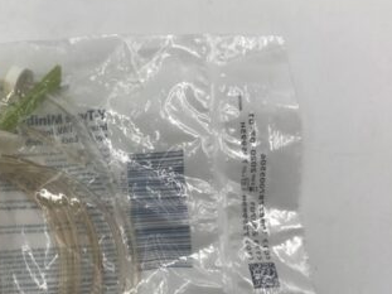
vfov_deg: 26.8
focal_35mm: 54
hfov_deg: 34.9
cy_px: 204
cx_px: 102
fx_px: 611
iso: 20
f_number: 1.8
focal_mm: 3.99
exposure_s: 1/159
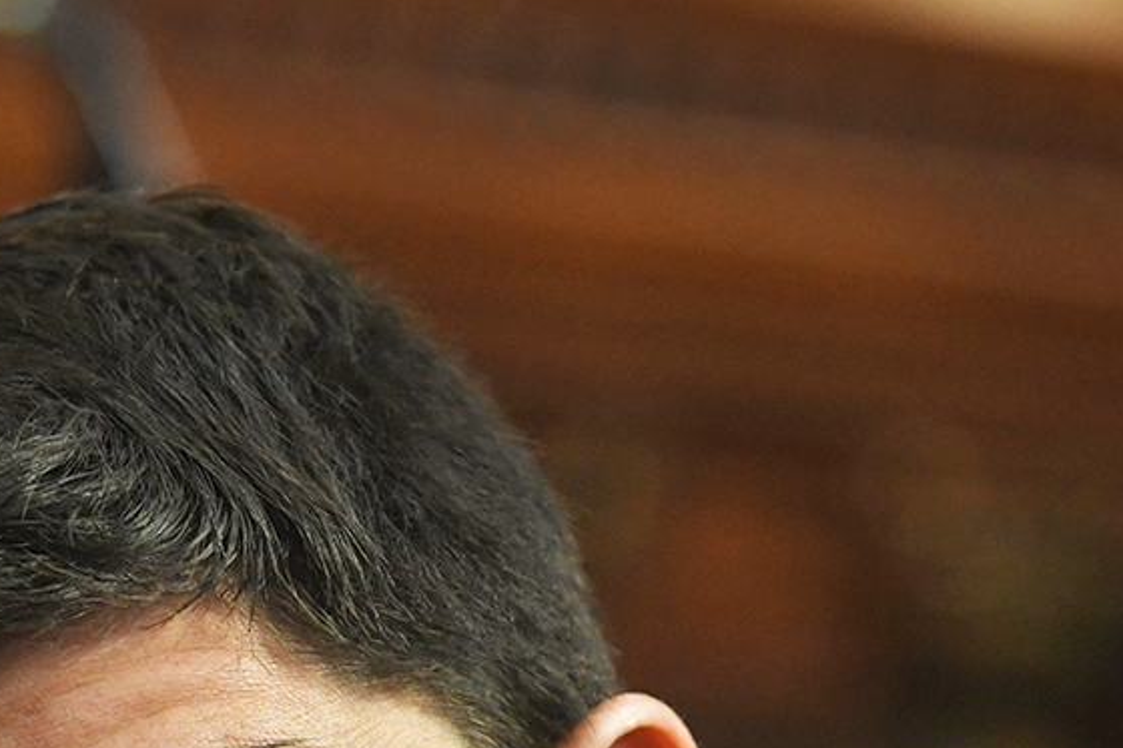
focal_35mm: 450
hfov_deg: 4.6
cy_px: 1169
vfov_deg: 3.0
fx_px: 14033
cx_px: 203
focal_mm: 140
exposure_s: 1/125
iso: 1600
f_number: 5
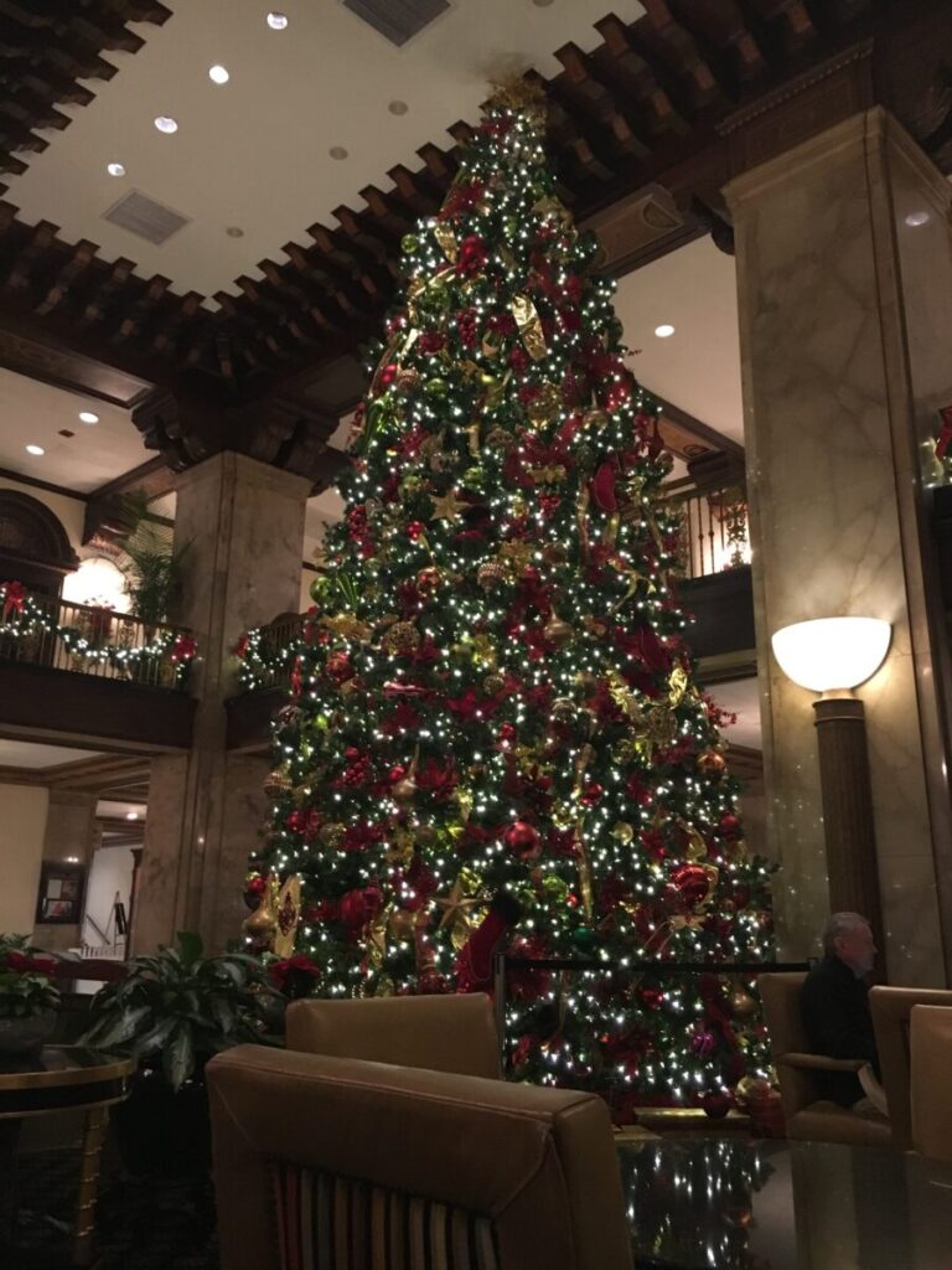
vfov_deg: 61.7
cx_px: 476
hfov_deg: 48.2
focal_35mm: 29
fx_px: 1063
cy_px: 635
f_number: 2.2
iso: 250
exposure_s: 1/15
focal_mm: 4.15
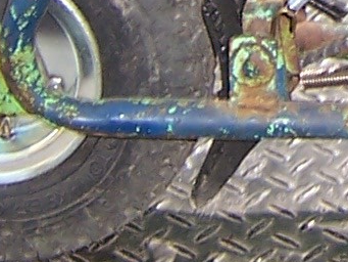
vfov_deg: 6.3
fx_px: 2243
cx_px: 597
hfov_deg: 8.6
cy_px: -405
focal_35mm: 223
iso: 80
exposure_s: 1/90
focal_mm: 5.5
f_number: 3.4
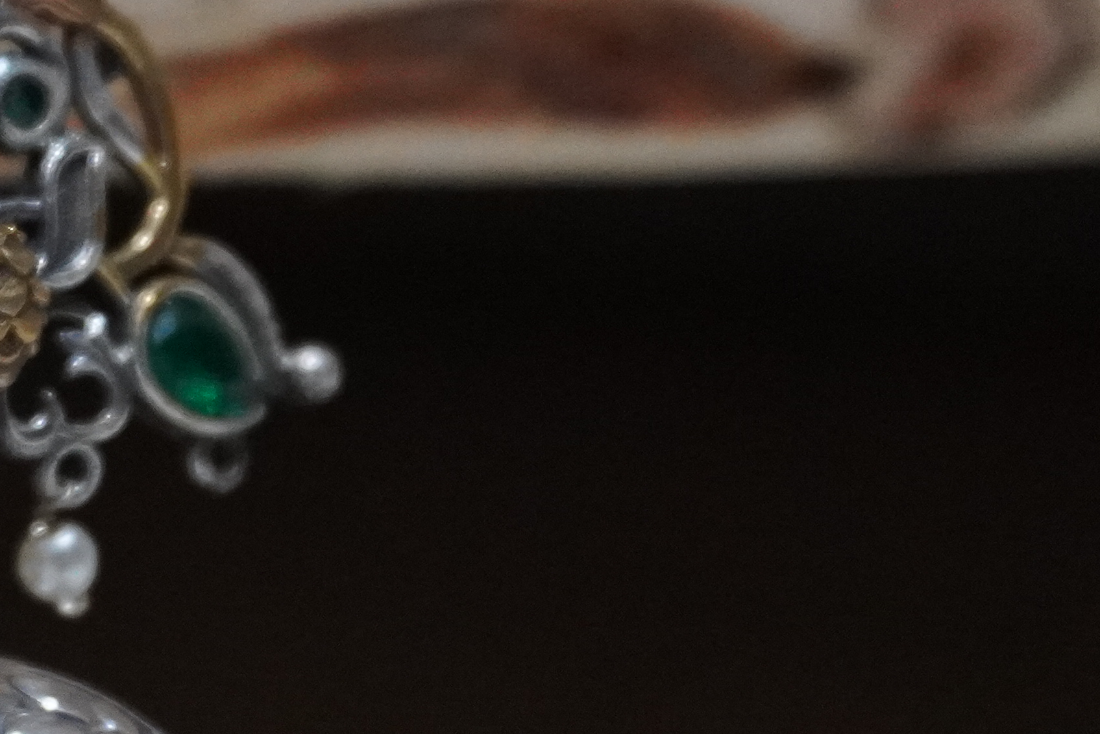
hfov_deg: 14.6
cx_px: -409
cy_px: 577
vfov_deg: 10.3
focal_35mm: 133
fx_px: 4057
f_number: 5
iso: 3200
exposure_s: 1/40
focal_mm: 25
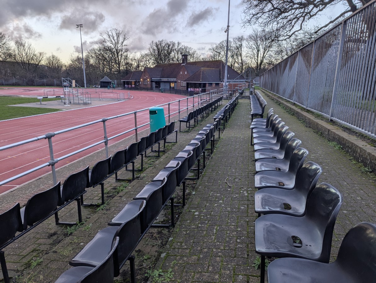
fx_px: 261
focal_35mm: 24
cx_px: 188
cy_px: 142
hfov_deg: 71.5
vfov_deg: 56.9
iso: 38
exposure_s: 1/179
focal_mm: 6.81
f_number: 1.85
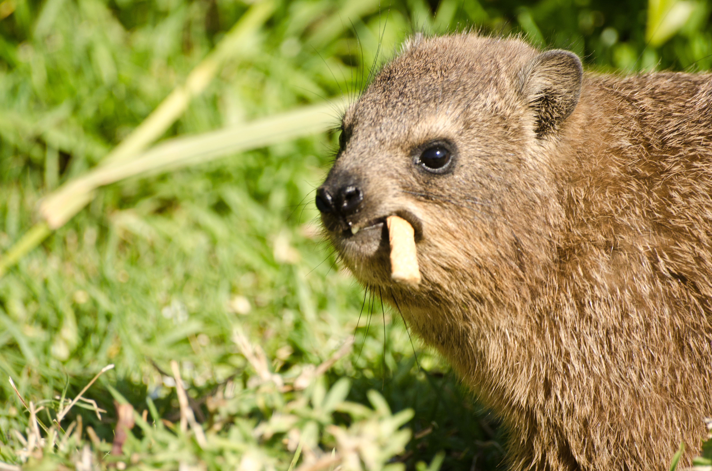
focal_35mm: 450
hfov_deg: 4.6
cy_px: 236
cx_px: 356
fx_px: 8882
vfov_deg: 3.0
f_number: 5.6
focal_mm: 300
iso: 400
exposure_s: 1/320
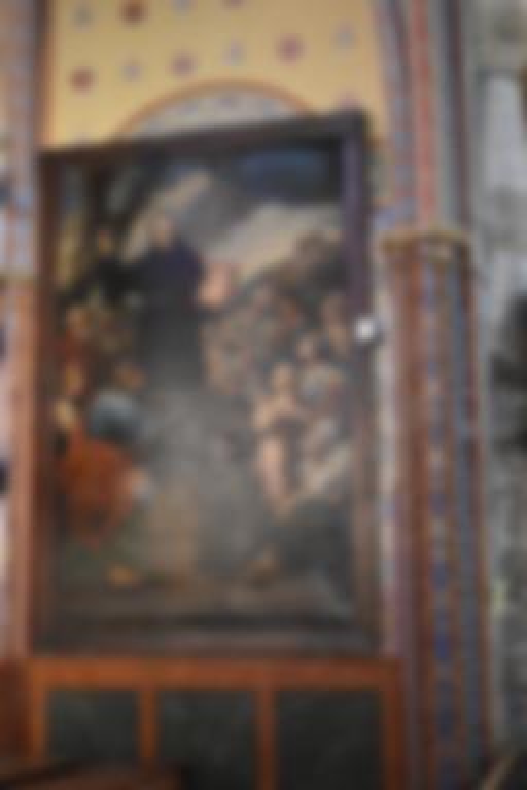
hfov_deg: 26.5
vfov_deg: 38.9
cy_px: 395
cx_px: 264
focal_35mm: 51
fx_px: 1120
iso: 3200
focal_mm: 34
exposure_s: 1/4
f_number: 4.5
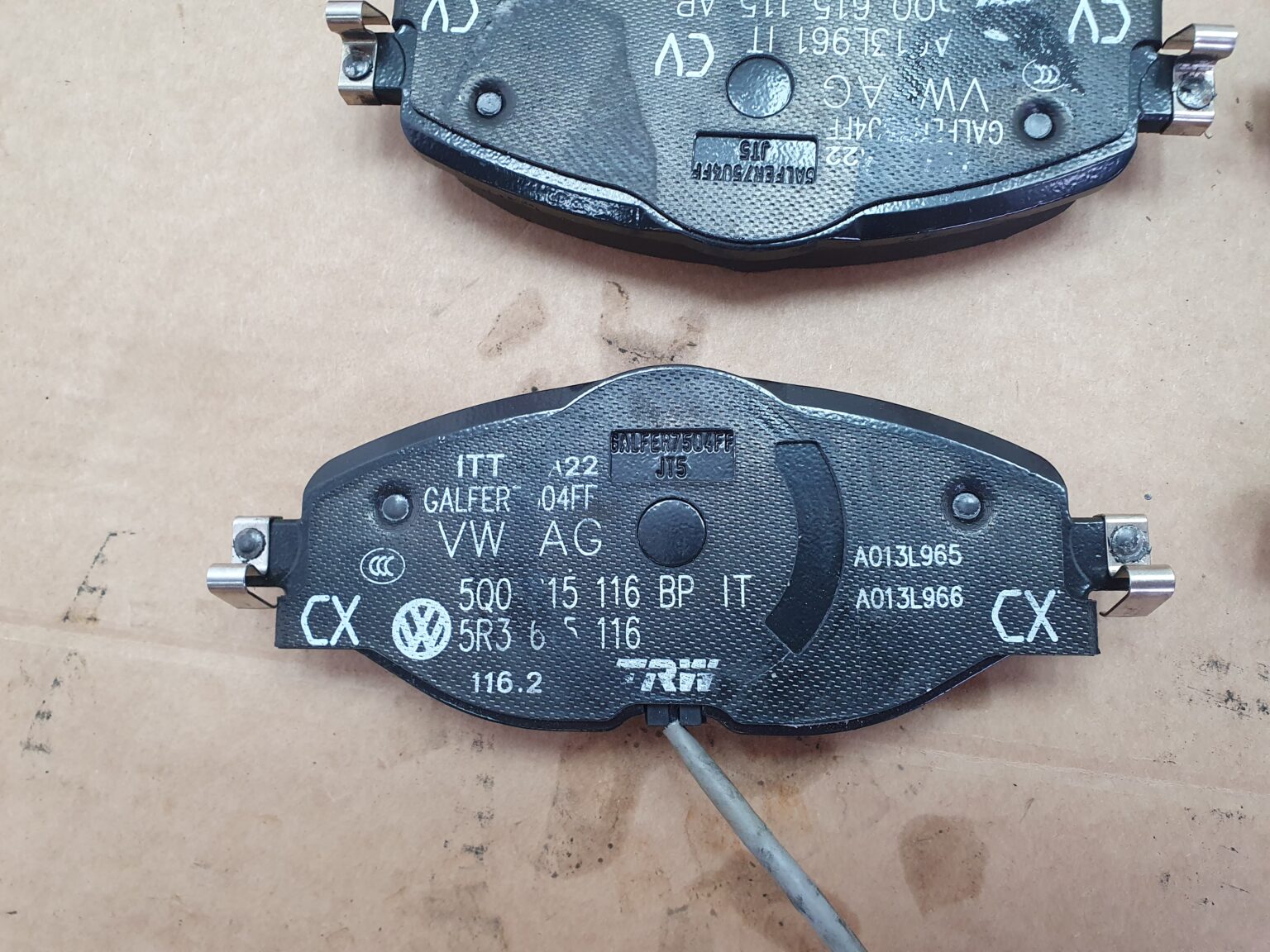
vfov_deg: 53.1
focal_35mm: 26
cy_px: 476
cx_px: 635
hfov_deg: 67.3
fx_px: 954
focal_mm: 4.32
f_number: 2.4
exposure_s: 1/50
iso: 200
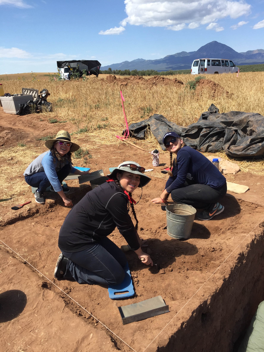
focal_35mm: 29
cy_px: 176
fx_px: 295
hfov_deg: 48.2
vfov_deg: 61.7
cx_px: 132
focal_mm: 4.15
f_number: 2.2
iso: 32
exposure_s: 1/1721
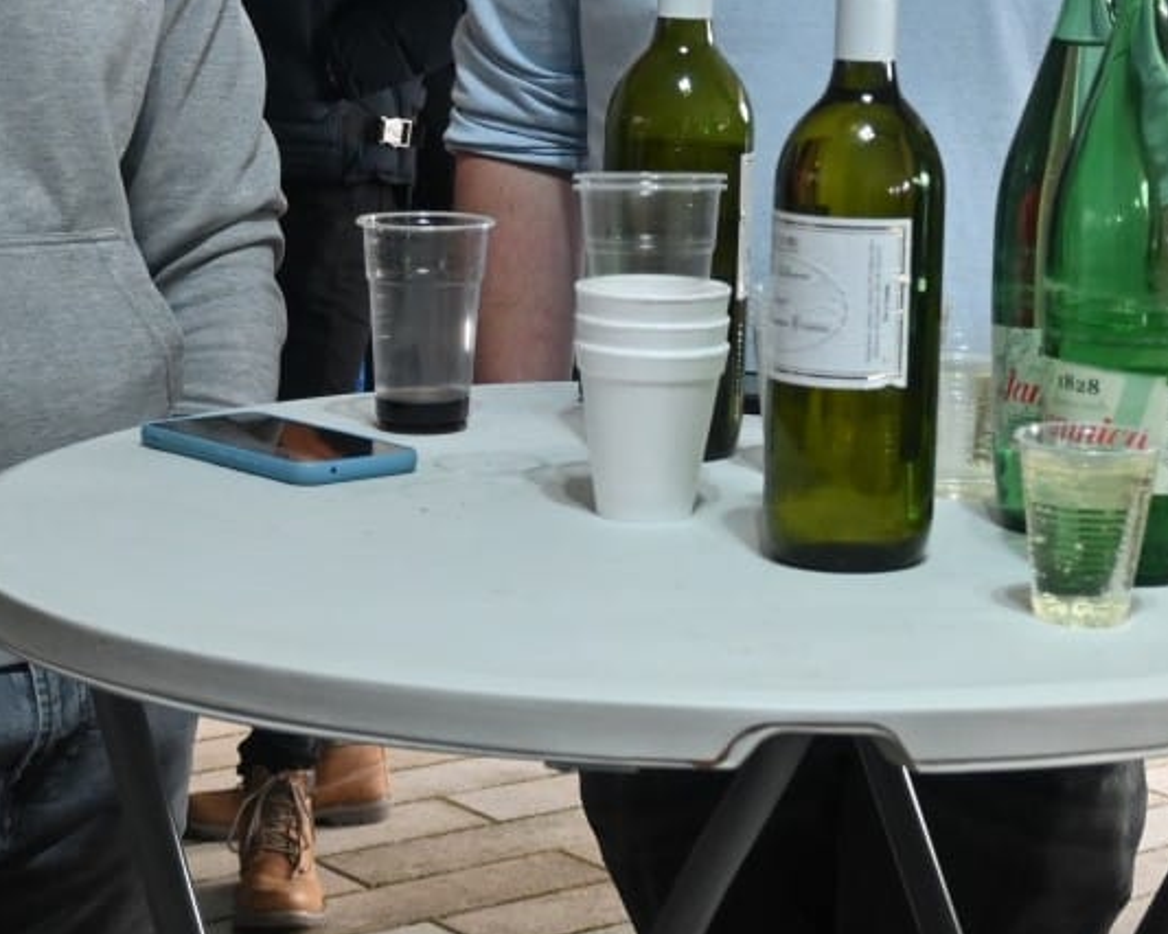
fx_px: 3401
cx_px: 995
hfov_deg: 19.2
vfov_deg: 15.4
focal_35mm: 98
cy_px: 55
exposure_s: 1/125
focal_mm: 23
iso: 900
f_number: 4.2
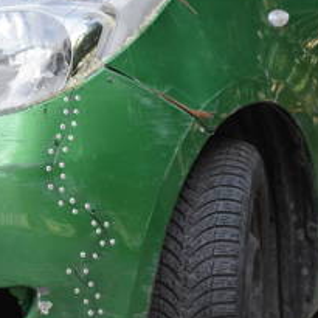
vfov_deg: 13.0
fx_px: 1393
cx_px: 67
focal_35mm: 134
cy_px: 197
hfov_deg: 13.0
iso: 800
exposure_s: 1/400
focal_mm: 48
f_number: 8
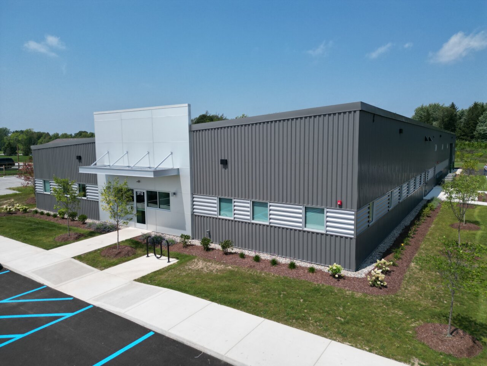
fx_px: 338
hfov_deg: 71.6
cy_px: 183
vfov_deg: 56.8
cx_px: 244
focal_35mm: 24
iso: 200
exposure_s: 1/5000
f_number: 1.7
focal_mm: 6.72
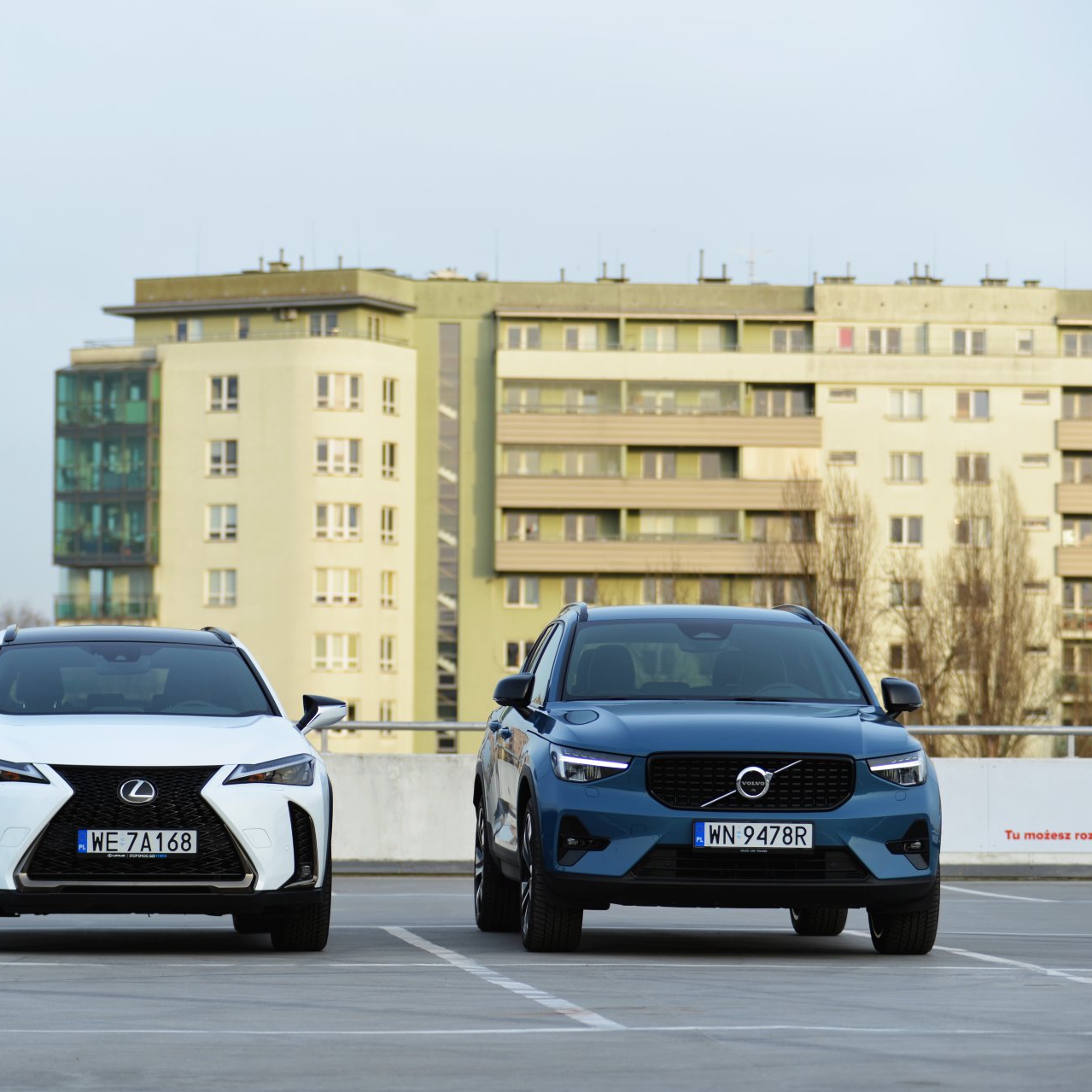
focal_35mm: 134
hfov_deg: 13.0
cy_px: 546
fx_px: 4783
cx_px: 404
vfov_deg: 13.0
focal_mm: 105
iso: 100
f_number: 4.5
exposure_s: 1/320
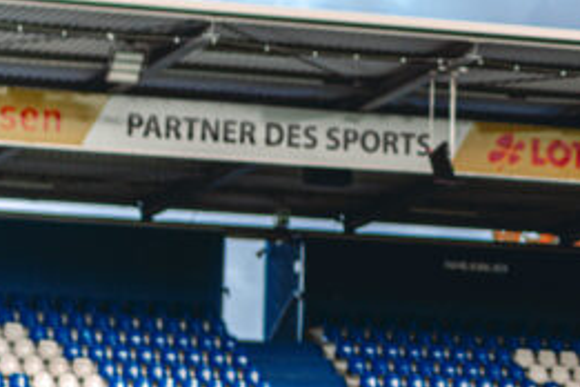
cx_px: 771
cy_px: 10
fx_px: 4430
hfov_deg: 7.4
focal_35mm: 275
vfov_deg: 5.0
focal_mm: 70
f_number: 2.8
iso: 100
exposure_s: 1/640
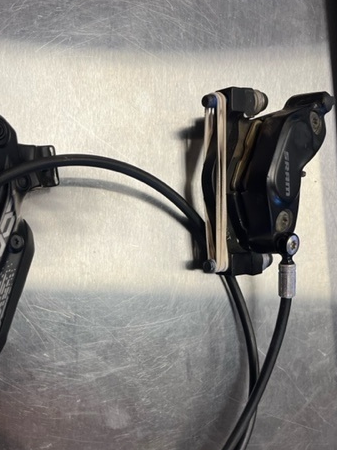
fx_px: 481
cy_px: 267
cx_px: 121
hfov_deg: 38.3
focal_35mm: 37
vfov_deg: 49.9
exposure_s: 1/120
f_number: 1.6
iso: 80
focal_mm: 5.1
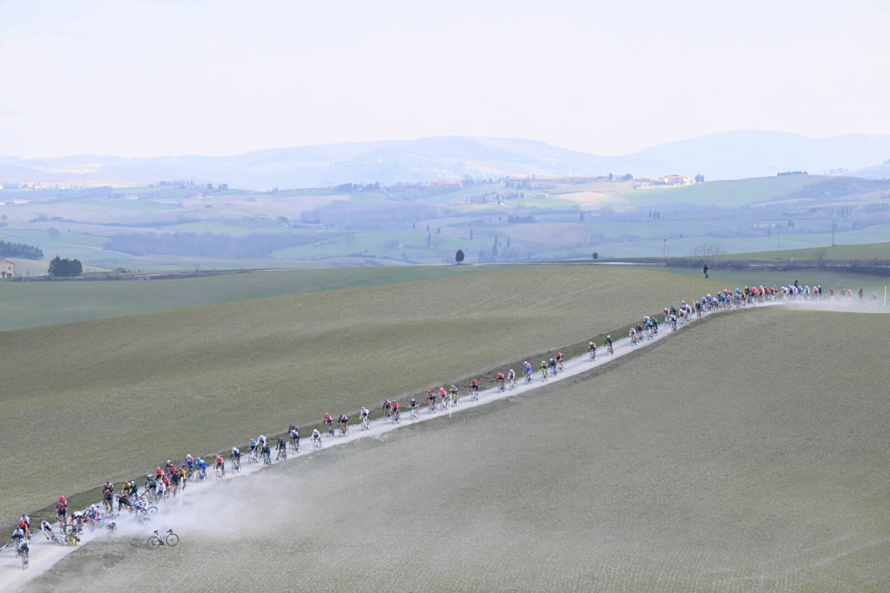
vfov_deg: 7.8
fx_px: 4326
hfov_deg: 11.7
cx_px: 445
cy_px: 296
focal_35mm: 175
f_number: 8
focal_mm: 175
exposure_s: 1/1000
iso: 1000
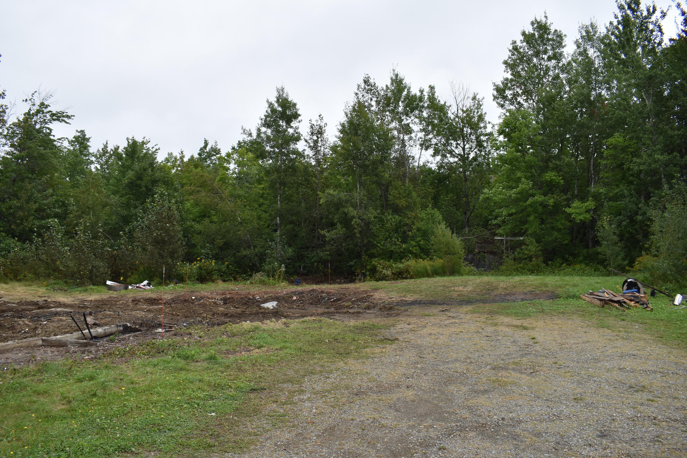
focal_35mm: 28
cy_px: 226
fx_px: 534
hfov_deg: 65.5
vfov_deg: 46.4
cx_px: 335
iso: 100
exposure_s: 1/200
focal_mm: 18
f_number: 6.3
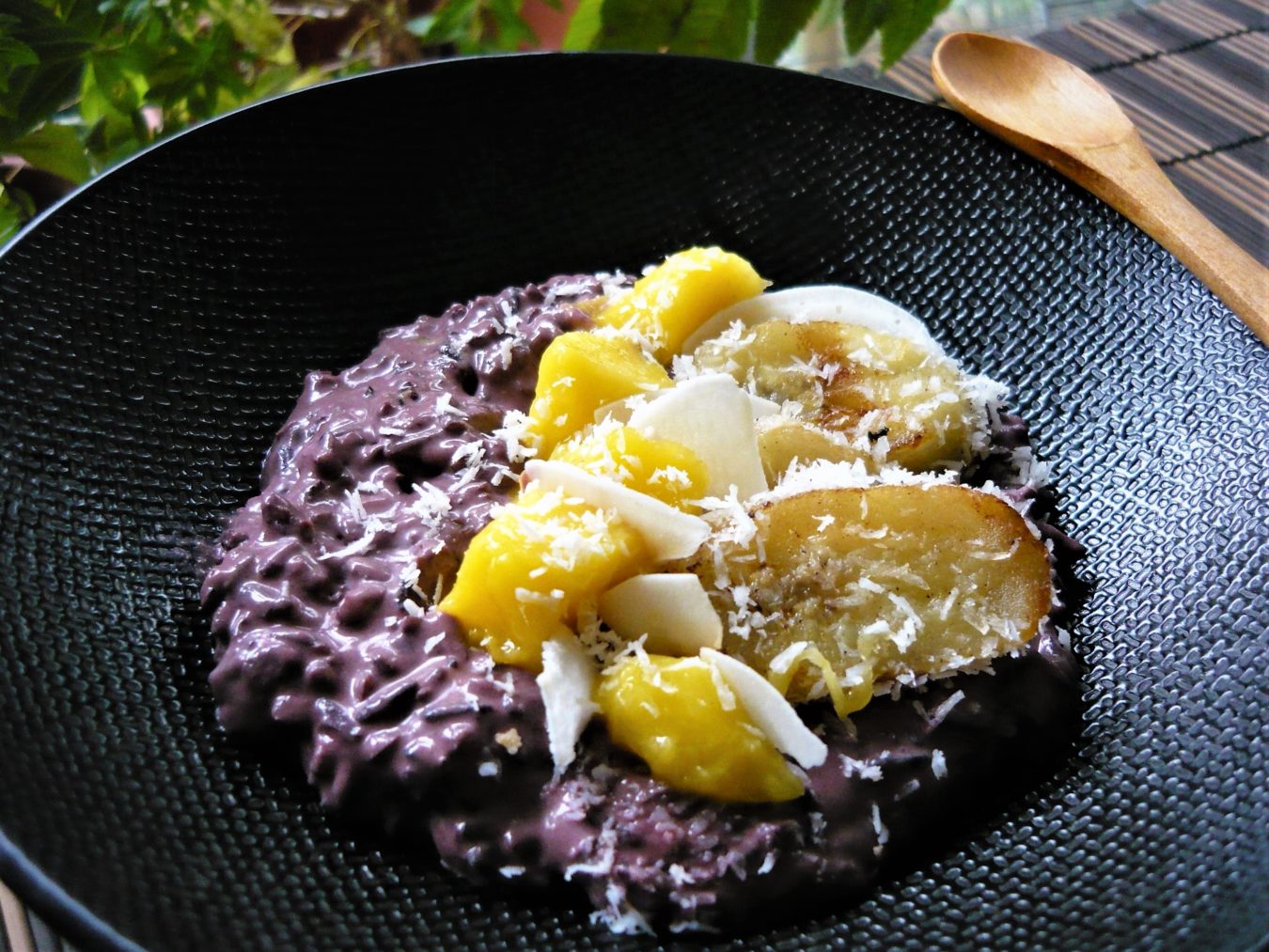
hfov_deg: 55.3
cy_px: 476
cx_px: 634
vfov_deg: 43.0
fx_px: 1210
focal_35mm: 33
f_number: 2.8
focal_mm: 5.5
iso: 400
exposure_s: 1/25
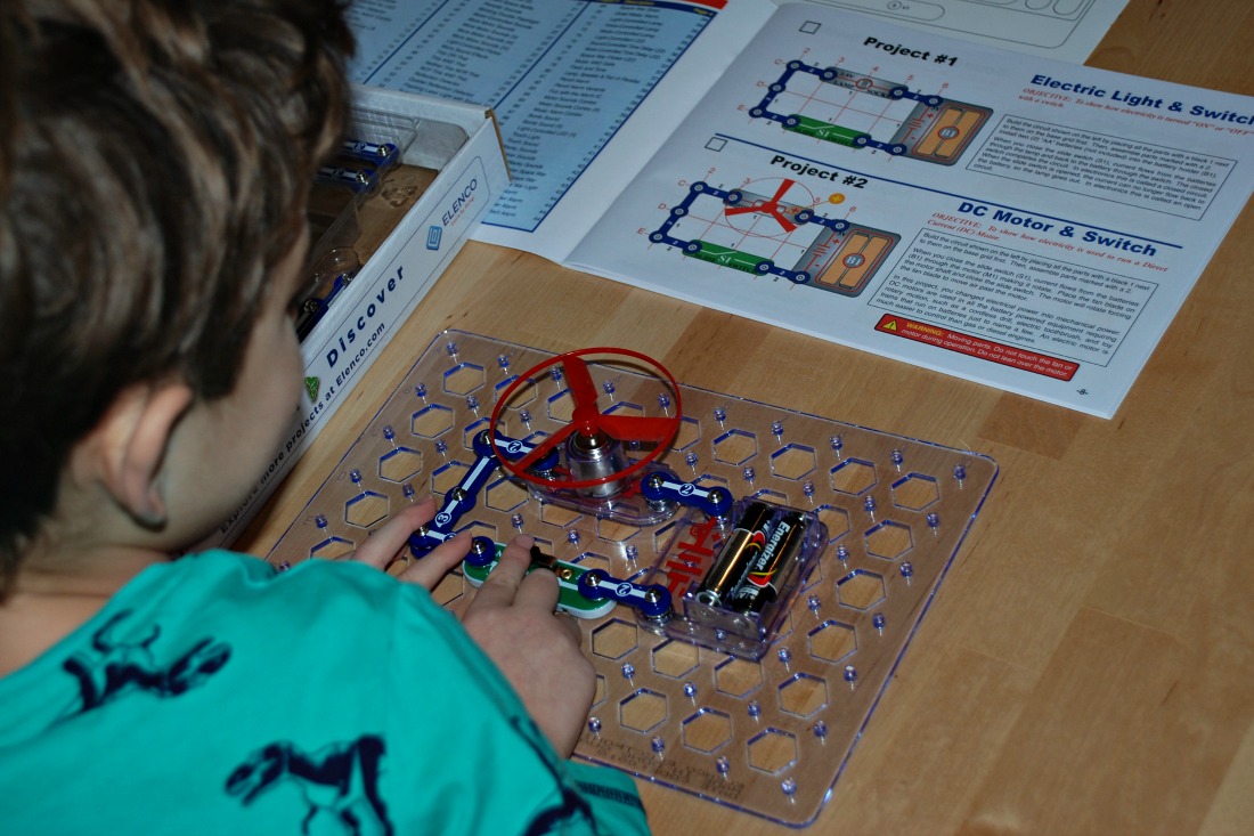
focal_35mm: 60
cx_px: 627
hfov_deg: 33.4
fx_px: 2090
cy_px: 418
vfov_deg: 22.6
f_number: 4.5
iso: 200
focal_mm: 40
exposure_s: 1/60
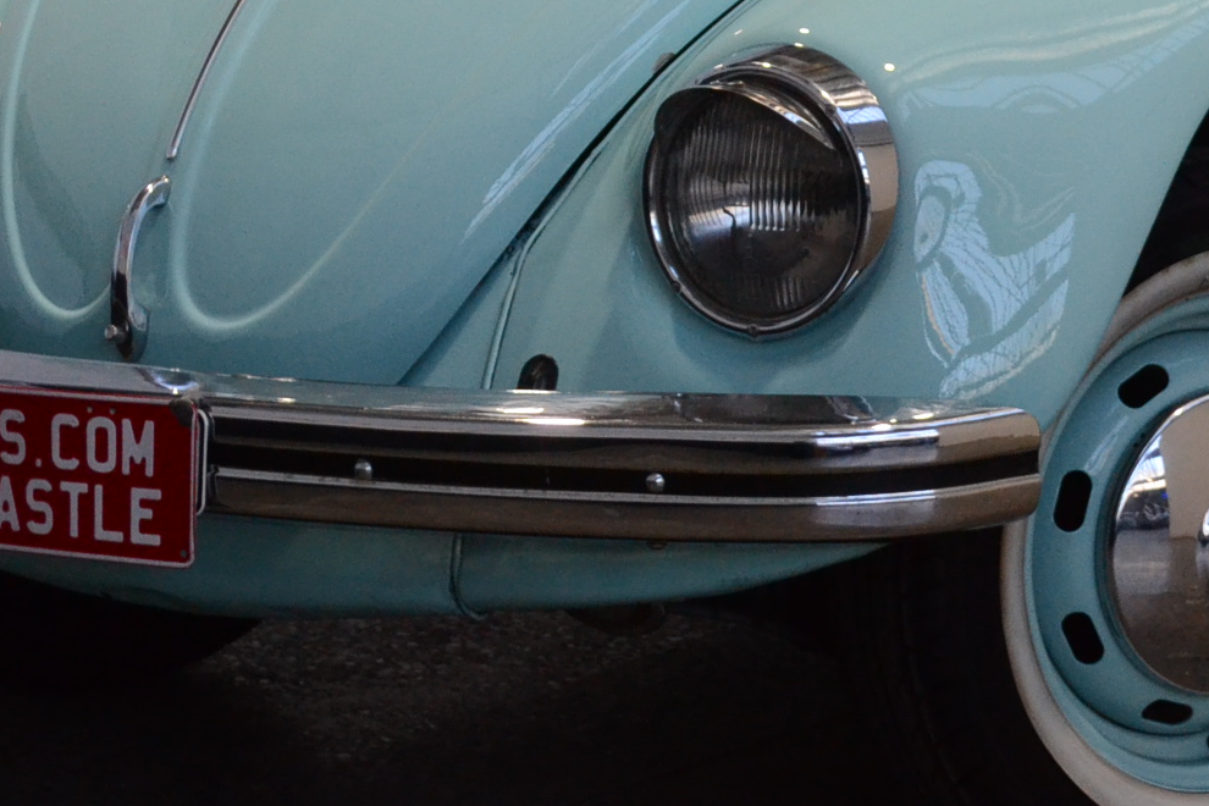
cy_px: 57
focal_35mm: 122
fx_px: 4102
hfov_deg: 16.7
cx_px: 895
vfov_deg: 11.1
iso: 1600
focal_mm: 35
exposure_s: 1/500
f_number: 5
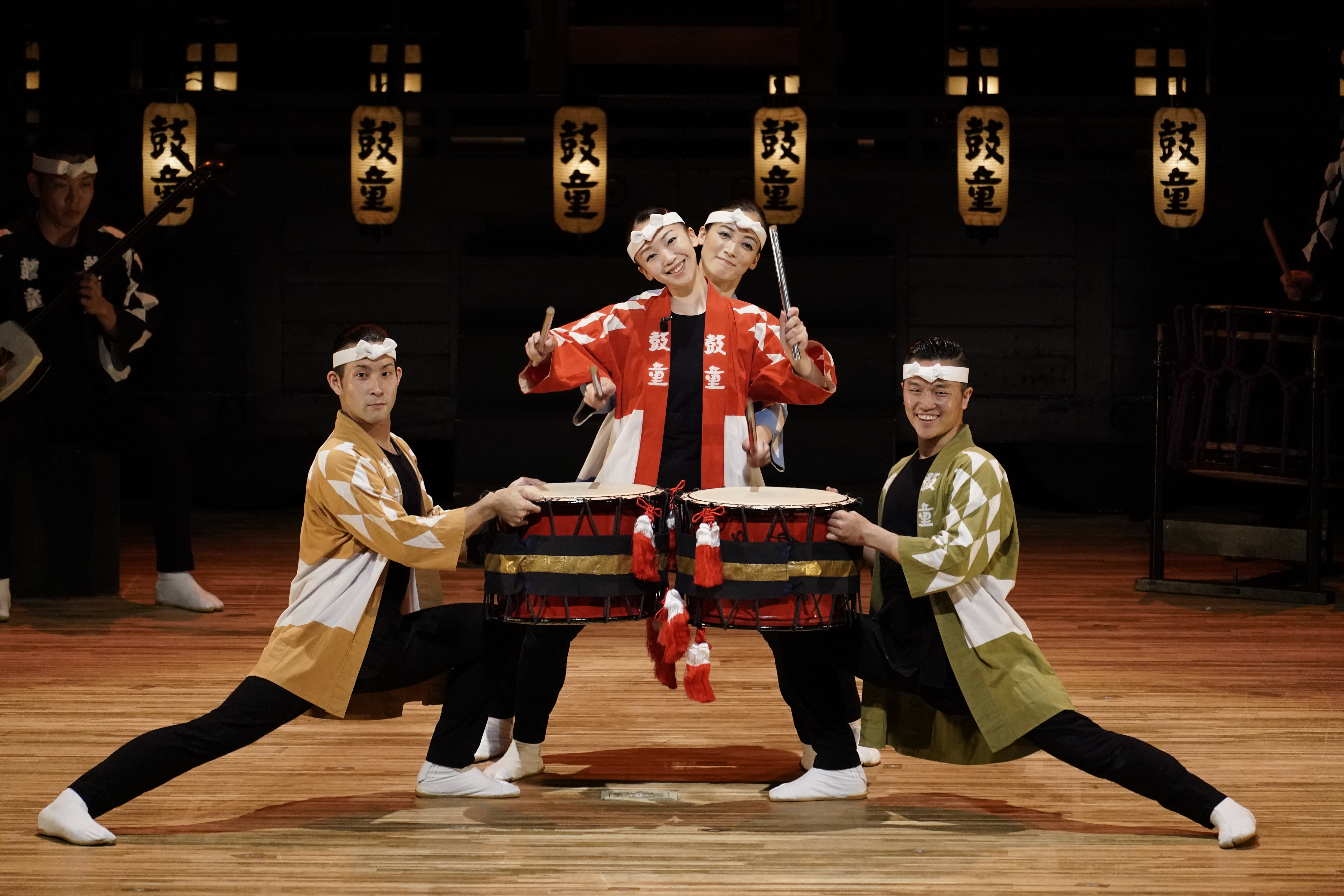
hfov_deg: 6.4
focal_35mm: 324
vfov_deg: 4.2
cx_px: 672
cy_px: 448
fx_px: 12095
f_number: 5.6
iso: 6400
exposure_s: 1/320
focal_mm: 324
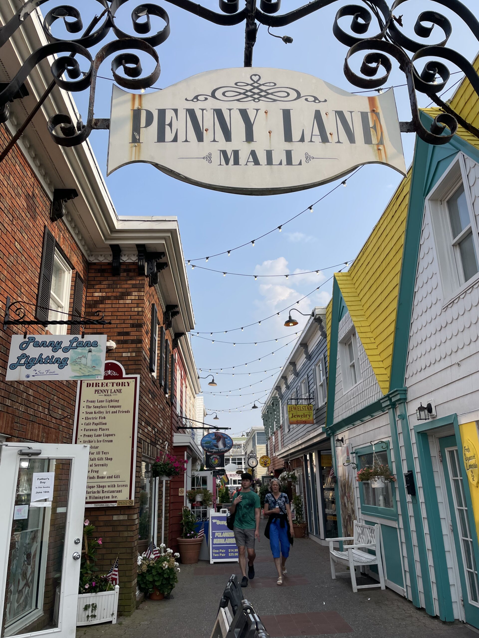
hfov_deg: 53.1
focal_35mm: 26
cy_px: 319
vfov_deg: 67.3
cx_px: 240
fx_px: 480
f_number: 1.6
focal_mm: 4.2
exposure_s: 1/2564
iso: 32
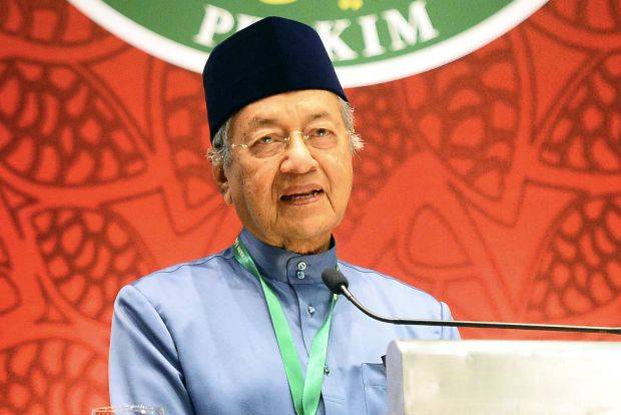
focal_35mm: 122
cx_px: 310
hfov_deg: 16.8
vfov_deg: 11.2
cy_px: 208
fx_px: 2105
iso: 4000
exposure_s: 1/60
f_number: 2.8
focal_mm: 122
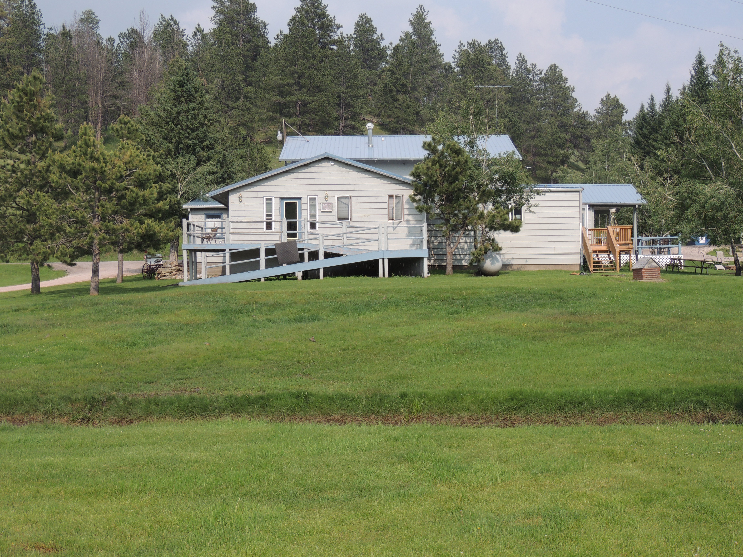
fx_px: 1073
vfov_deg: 29.1
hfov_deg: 38.2
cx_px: 372
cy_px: 278
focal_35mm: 50
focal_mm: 8.9
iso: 100
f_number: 3.6
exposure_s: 1/1000
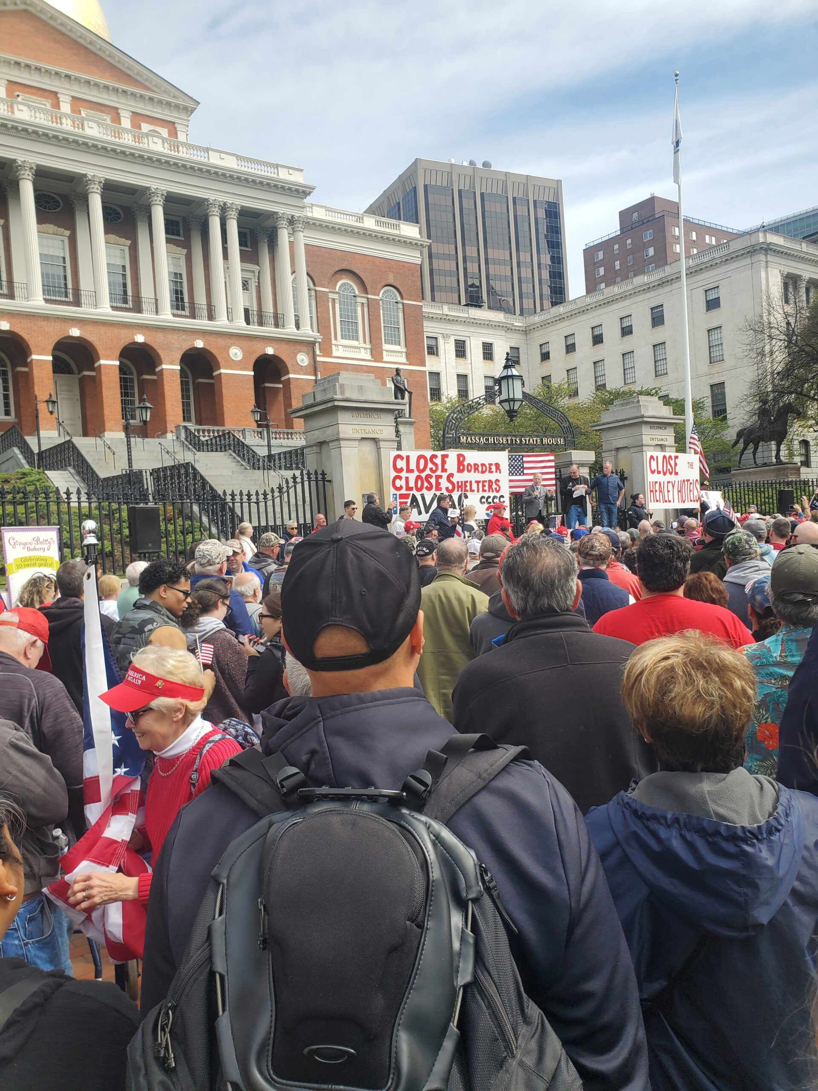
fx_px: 819
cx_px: 409
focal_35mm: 26
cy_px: 546
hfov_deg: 53.1
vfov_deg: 67.3
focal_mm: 4.3
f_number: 2.4
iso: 50
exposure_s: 1/981
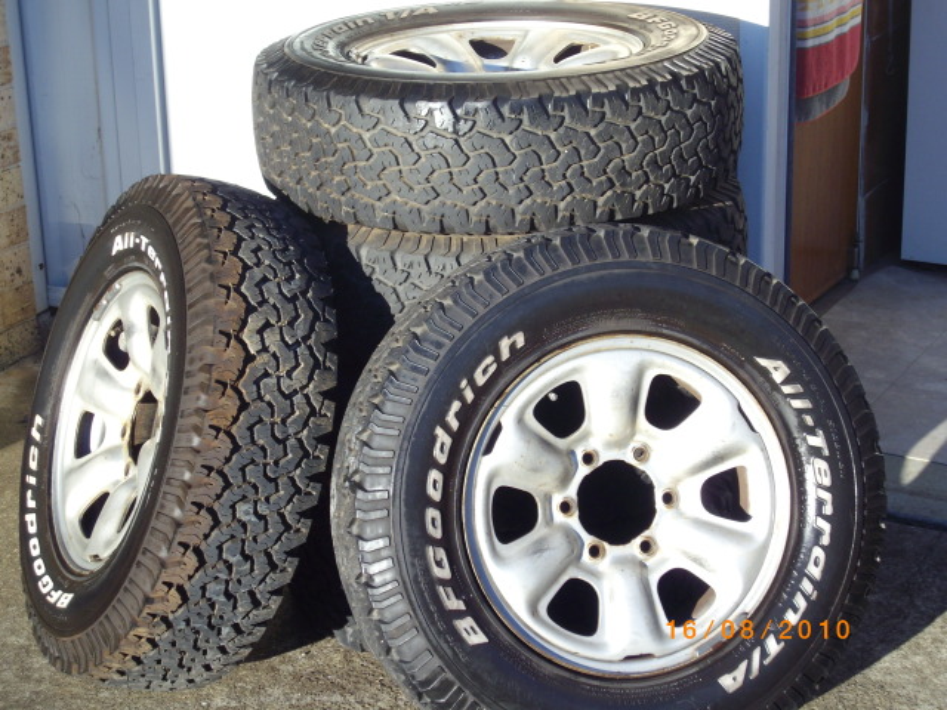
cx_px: 474
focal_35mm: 77
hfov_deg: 25.3
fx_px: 2107
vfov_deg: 19.1
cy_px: 355
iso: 87
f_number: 4.2
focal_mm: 12.8
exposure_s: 1/160
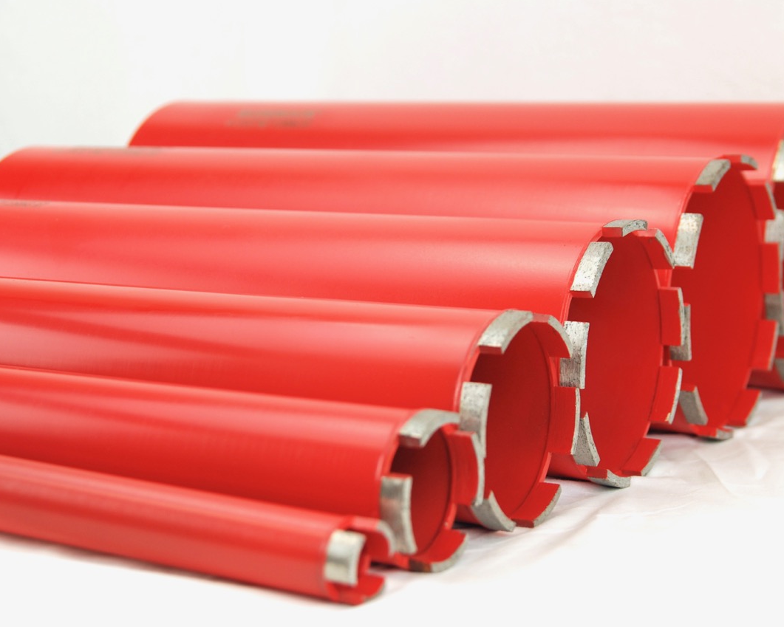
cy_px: 314
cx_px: 430
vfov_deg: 20.0
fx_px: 1777
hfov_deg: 24.9
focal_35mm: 77
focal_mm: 45
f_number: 5
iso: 200
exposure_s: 1/60
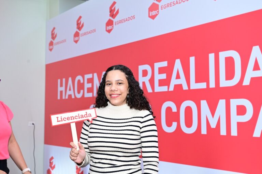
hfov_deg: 41.9
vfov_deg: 28.6
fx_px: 342
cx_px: 131
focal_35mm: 47
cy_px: 87
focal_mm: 47
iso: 2000
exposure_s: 1/200
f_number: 5.6
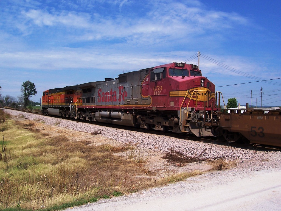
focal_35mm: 34
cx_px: 140
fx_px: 276
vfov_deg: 41.8
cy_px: 106
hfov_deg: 54.0
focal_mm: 5.6
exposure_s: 1/750
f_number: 5.6
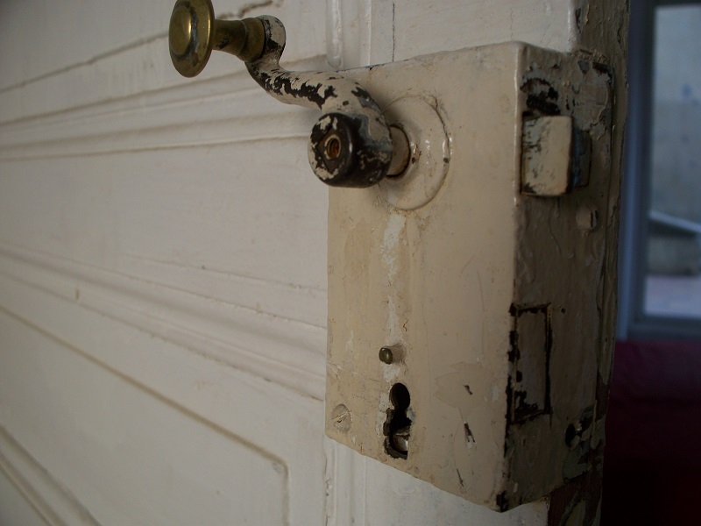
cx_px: 350
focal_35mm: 36
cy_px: 263
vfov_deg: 39.7
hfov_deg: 51.4
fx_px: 729
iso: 64
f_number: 2.8
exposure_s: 1/100
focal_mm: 7.54
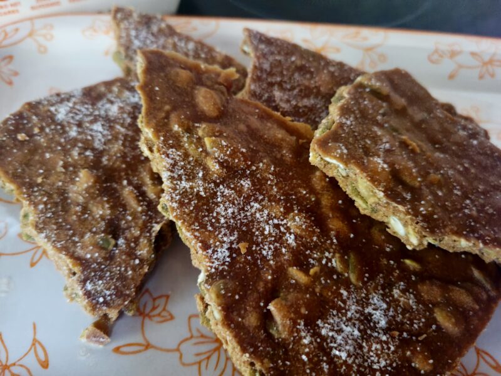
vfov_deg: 53.1
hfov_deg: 67.3
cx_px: 250
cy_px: 188
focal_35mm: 26
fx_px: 376
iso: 1600
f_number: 1.8
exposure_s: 1/8
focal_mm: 5.4
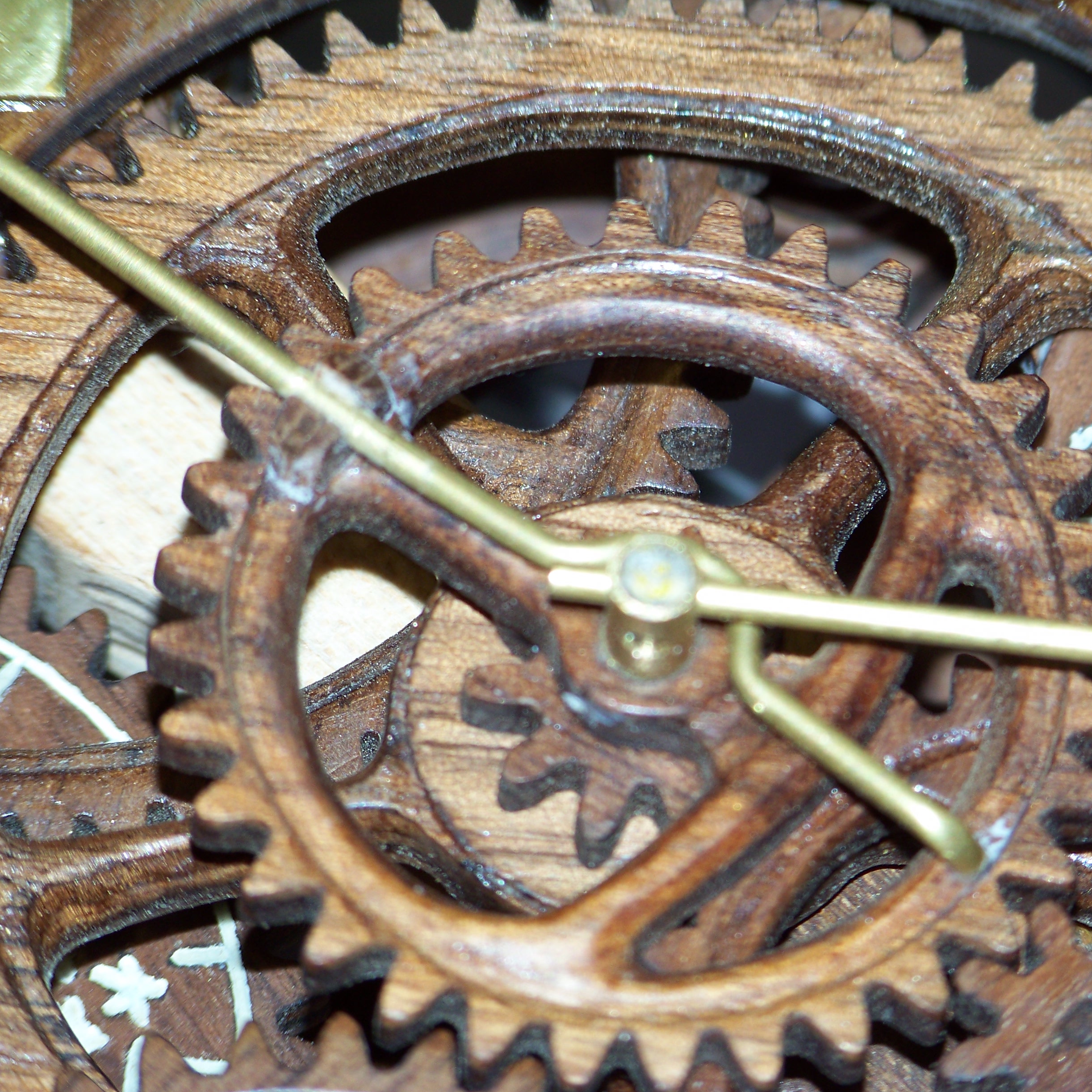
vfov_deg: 3.8
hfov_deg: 3.8
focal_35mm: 459
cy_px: 546
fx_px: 16382
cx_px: 651
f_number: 4.5
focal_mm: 64.4
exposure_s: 1/50
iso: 64
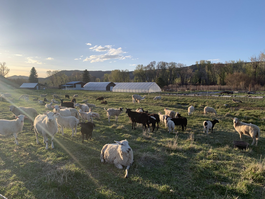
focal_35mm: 26
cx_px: 132
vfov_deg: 53.1
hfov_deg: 67.3
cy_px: 100
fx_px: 199
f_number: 1.8
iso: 25
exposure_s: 1/1332
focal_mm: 4.25
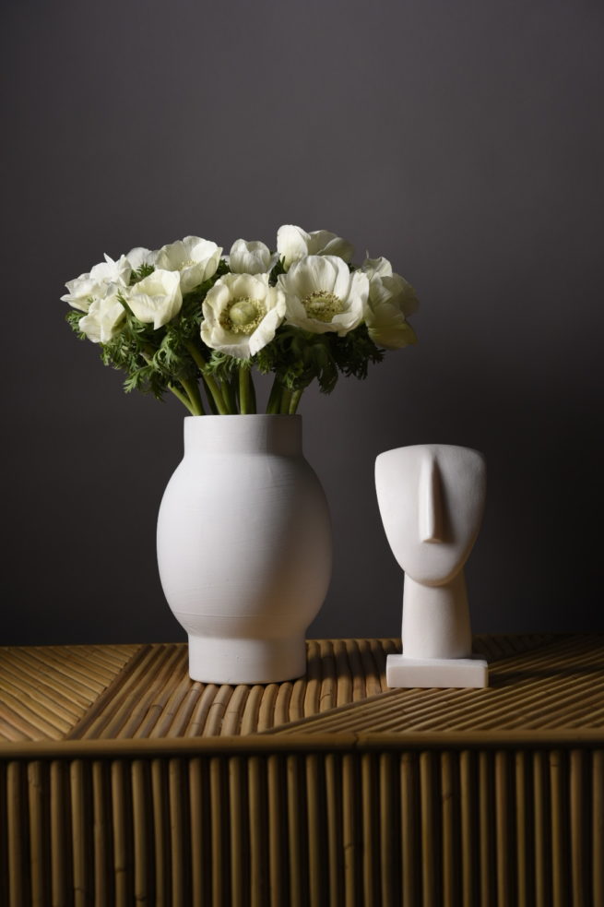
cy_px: 454
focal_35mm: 60
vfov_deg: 33.4
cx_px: 302
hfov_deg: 22.6
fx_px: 1510
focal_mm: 60
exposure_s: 1/200
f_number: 6.3
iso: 200
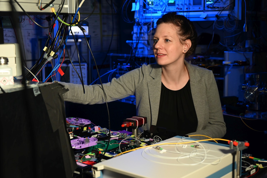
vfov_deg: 25.5
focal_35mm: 53
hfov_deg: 37.5
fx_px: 393
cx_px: 134
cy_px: 89
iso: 2000
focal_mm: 53
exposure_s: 1/13
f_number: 6.3
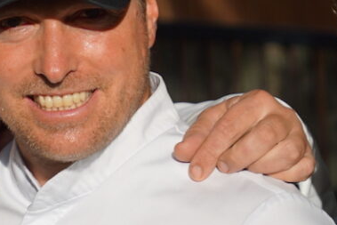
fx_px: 4785
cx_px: -140
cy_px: 278
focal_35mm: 511
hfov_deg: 4.0
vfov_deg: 2.7
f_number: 8
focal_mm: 126
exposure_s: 1/400
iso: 100
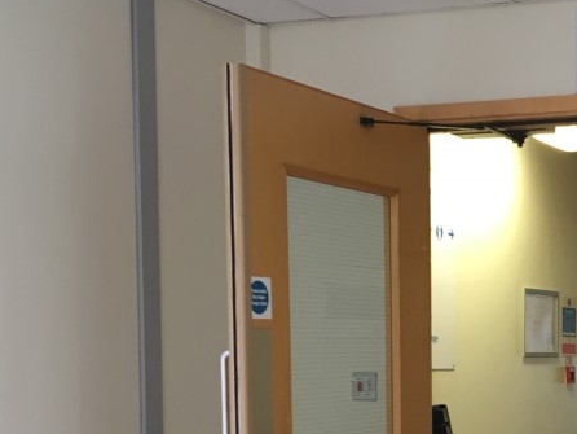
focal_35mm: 78
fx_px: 1301
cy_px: 446
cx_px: 608
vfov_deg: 18.4
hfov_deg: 23.7
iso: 100
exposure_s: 1/33
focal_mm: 4.15
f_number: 2.2
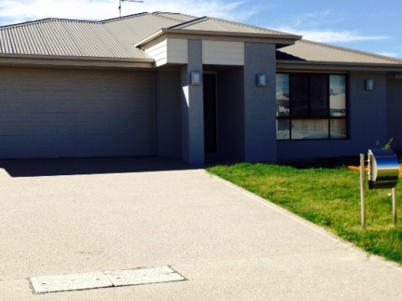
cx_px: 188
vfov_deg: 29.6
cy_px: 128
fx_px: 569
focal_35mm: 49
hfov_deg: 38.9
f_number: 2.4
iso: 50
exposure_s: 1/1333
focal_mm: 4.12
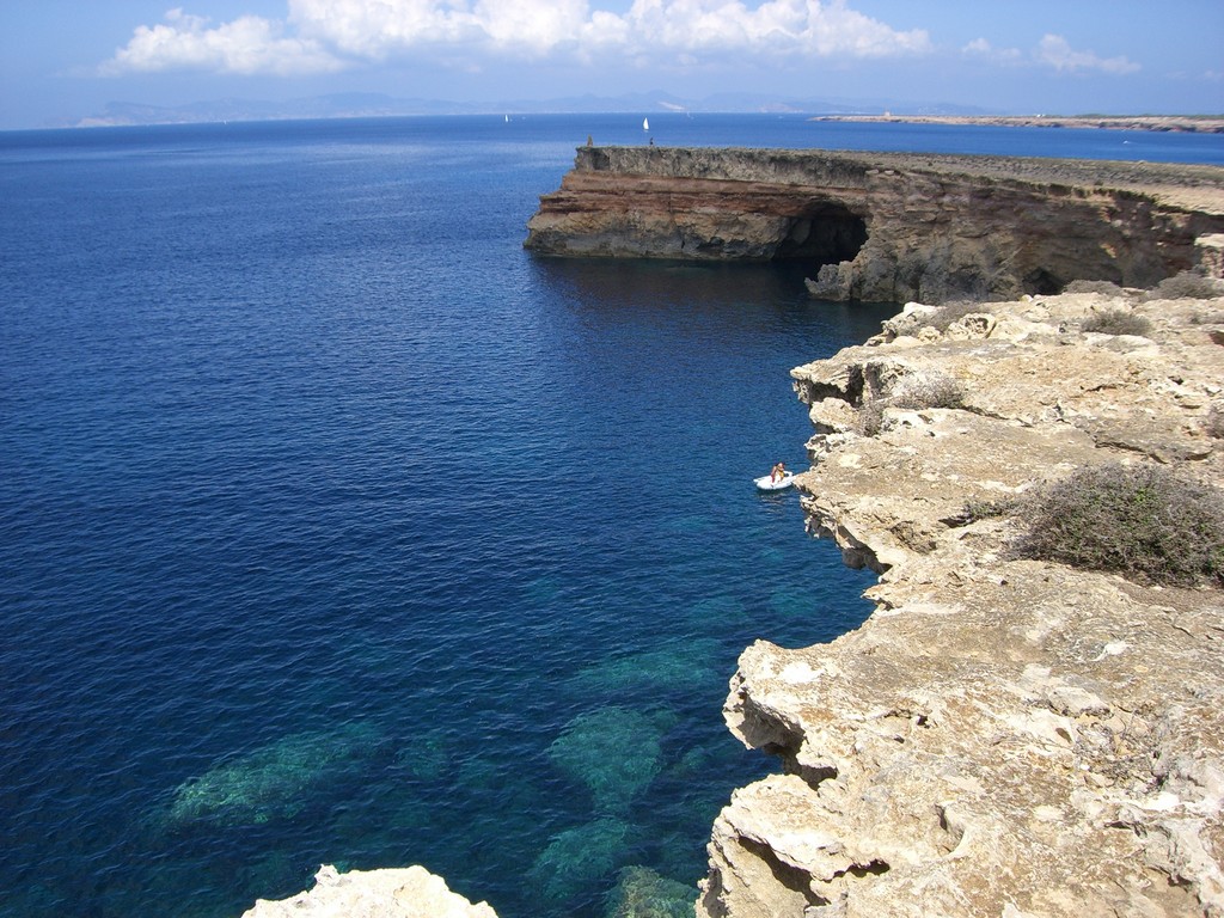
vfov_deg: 37.7
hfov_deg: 49.0
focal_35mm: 38
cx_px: 612
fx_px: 1344
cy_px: 459
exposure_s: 1/640
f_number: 4.3
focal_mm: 6.2
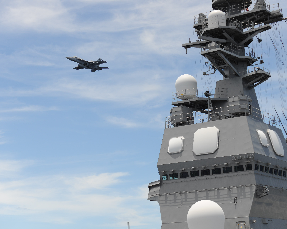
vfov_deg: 19.4
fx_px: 671
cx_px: 148
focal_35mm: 79
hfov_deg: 24.1
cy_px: 114
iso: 400
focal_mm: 70
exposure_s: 1/1250
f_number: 7.1
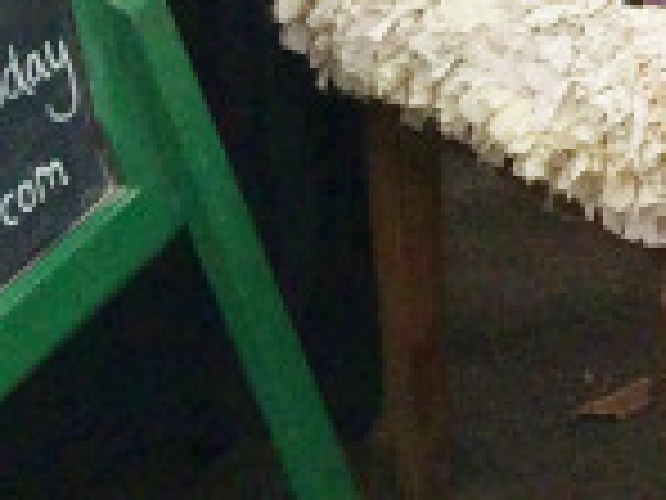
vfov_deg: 7.6
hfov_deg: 9.6
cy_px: -854
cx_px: 1719
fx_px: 3386
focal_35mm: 176
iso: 32
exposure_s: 1/488
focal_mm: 4.15
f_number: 2.2
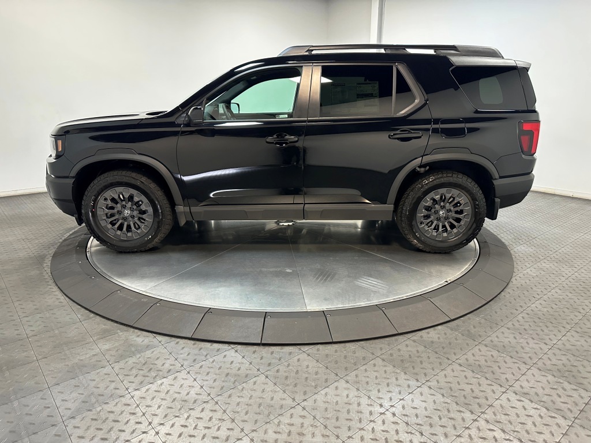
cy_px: 222
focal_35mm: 24
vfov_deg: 56.8
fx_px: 410
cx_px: 296
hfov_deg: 71.6
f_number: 1.78
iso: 640
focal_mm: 6.86
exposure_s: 1/60
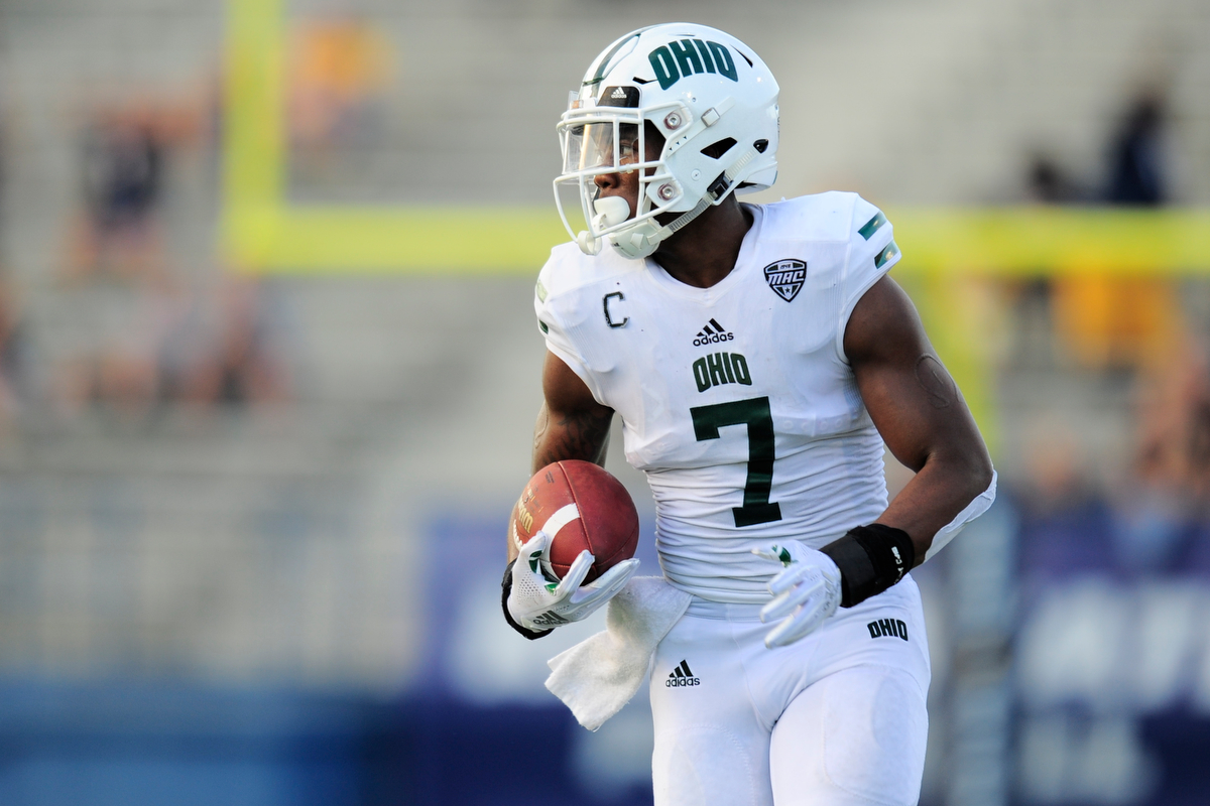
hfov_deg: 5.2
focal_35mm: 400
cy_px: 403
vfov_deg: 3.4
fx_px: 13443
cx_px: 605
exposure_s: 1/800
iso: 400
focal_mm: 400
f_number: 2.8
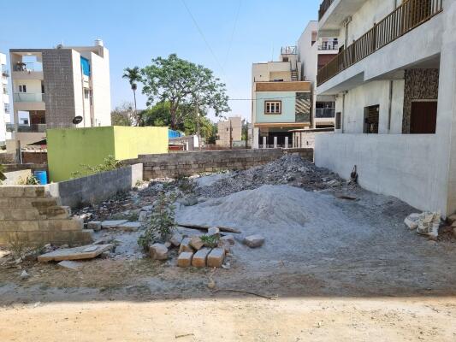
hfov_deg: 67.3
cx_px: 228
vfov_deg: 53.1
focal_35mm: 26
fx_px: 343
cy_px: 171
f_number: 1.8
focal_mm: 5.4
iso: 50
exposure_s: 1/1576
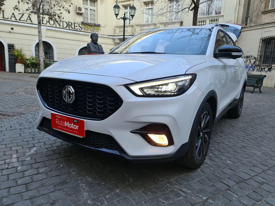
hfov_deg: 69.4
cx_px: 138
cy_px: 103
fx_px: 199
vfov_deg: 54.9
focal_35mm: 25
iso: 50
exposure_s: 1/100
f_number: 1.8
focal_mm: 7
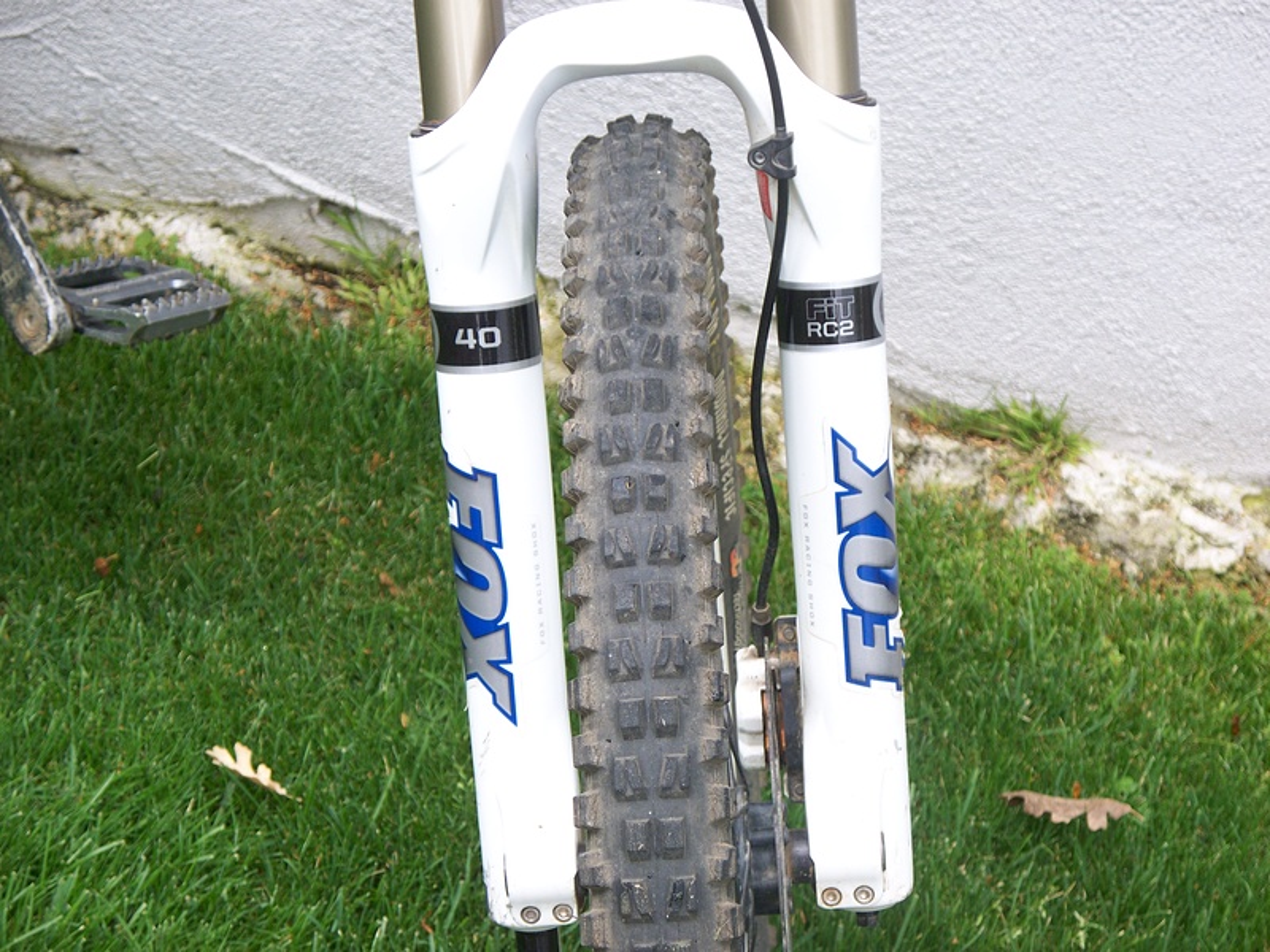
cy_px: 476
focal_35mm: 105
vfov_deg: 14.1
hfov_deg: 18.7
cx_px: 635
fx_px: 3852
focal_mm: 22.05
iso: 80
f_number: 3.8
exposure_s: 1/100
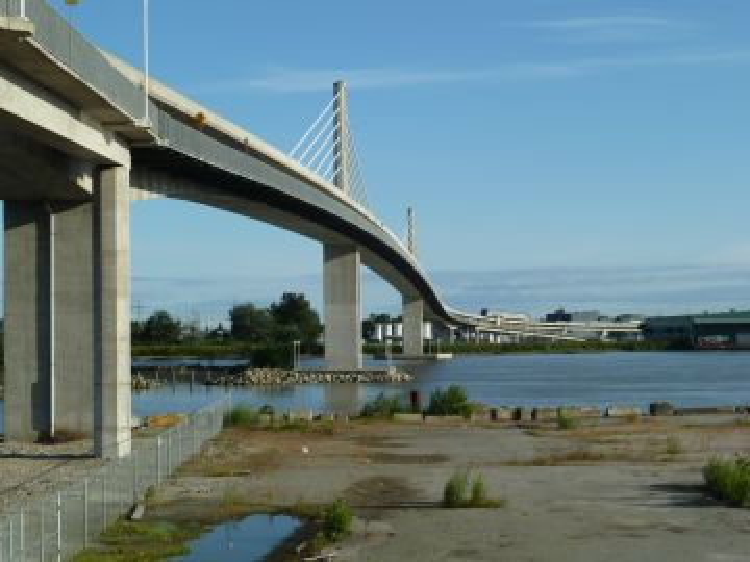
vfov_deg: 23.3
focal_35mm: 63
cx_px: 375
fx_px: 1365
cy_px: 281
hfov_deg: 30.7
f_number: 5
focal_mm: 10.3
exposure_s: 1/400
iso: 80
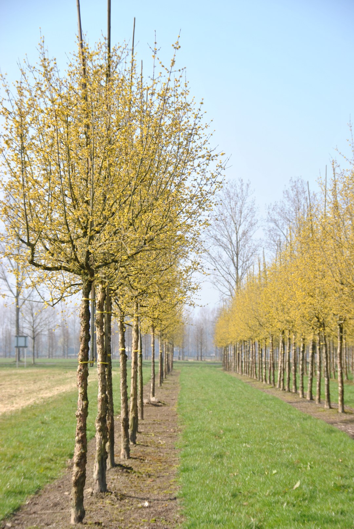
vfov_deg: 20.9
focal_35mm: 98
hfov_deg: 14.1
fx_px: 1434
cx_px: 177
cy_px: 264
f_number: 5.6
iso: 200
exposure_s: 1/500
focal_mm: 65
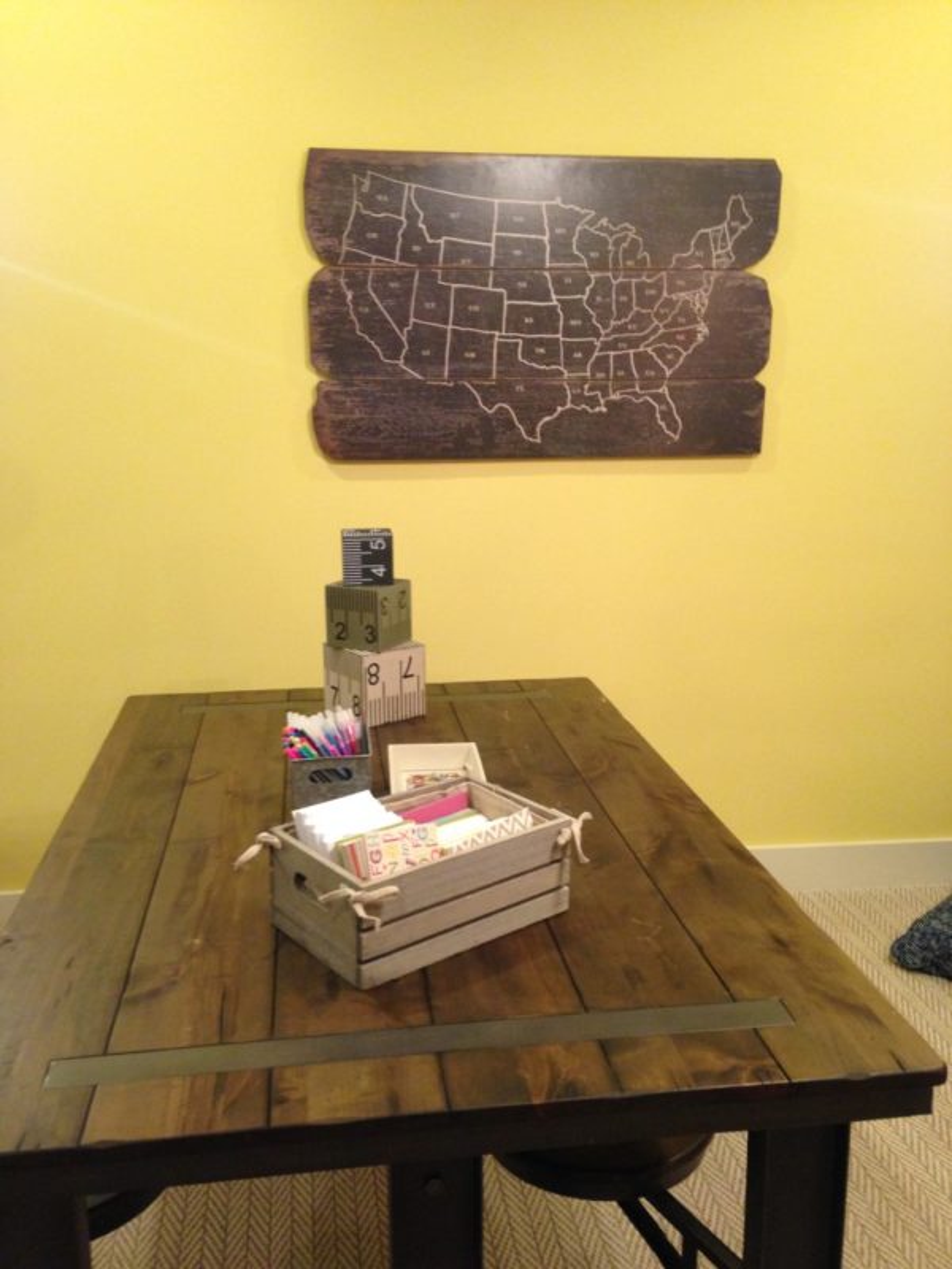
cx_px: 476
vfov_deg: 55.4
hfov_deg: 42.9
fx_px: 1210
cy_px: 634
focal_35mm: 33
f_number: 2.4
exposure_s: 1/20
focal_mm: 4.12
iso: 200
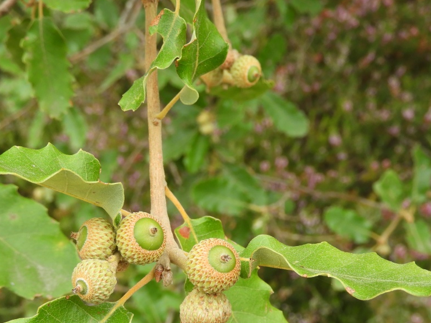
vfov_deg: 24.1
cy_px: 252
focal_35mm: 60
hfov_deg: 32.1
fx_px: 747
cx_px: 180
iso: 100
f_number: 3.8
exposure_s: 1/80
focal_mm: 6.3
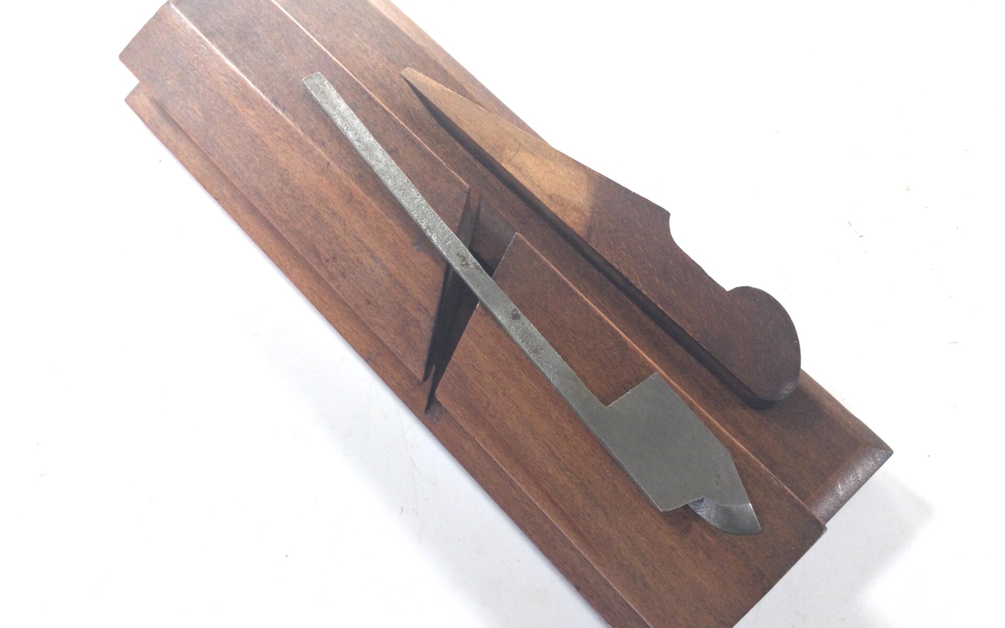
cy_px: 334
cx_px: 504
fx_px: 904
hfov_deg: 58.1
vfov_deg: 38.3
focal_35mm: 33
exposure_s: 1/100
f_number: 2.4
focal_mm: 3.3
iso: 40
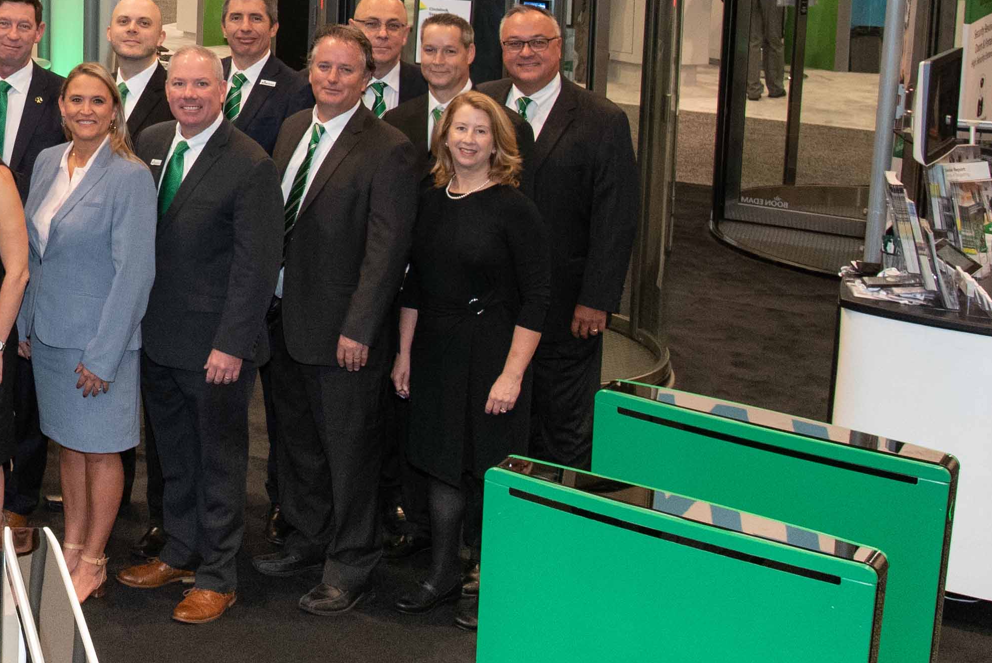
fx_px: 1847
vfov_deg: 19.5
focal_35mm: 67
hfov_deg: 26.2
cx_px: -247
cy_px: -63
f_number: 7.1
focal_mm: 22
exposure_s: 1/80
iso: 2000
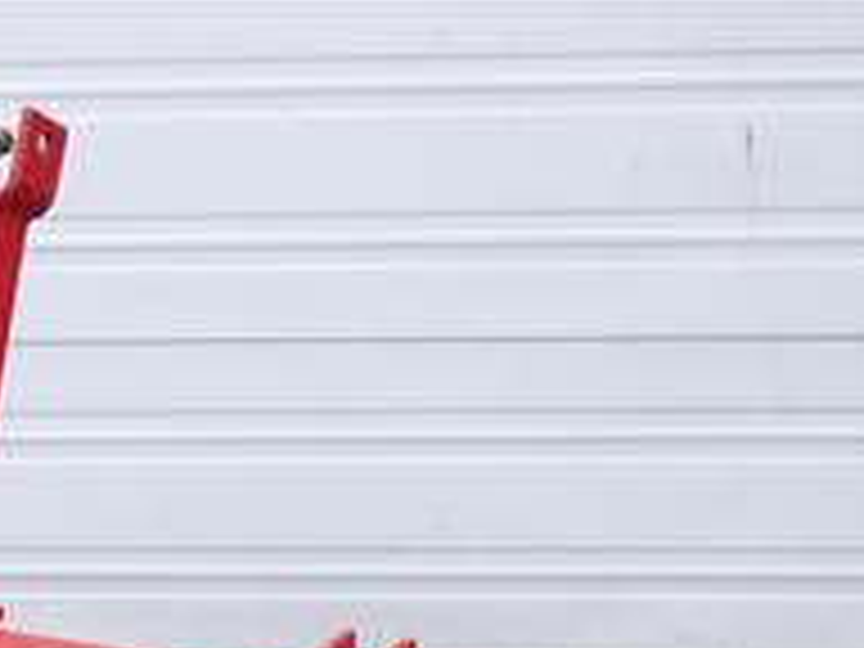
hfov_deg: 18.9
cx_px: -81
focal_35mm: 100
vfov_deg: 13.6
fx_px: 2496
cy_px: 1071
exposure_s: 1/200
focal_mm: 15
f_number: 5
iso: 100
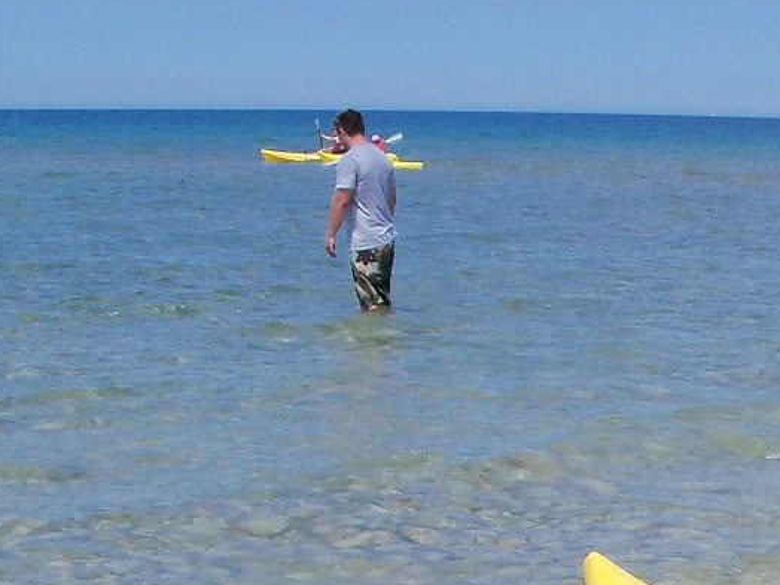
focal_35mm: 106
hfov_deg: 18.0
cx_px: 815
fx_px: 2388
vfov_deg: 13.2
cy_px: 868
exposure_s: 1/500
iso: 80
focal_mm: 6.3
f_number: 5.5
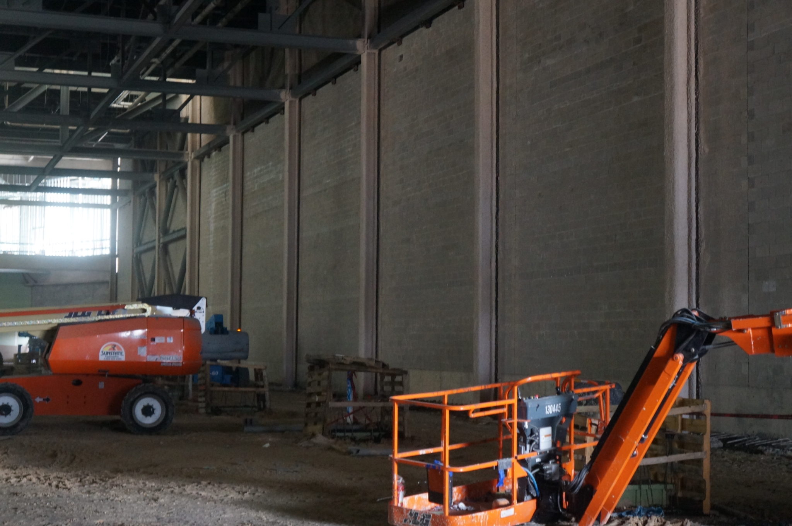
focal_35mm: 60
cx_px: 396
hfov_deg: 33.4
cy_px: 263
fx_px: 1318
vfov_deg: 22.6
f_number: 4.5
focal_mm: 40
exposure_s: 1/80
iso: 3200
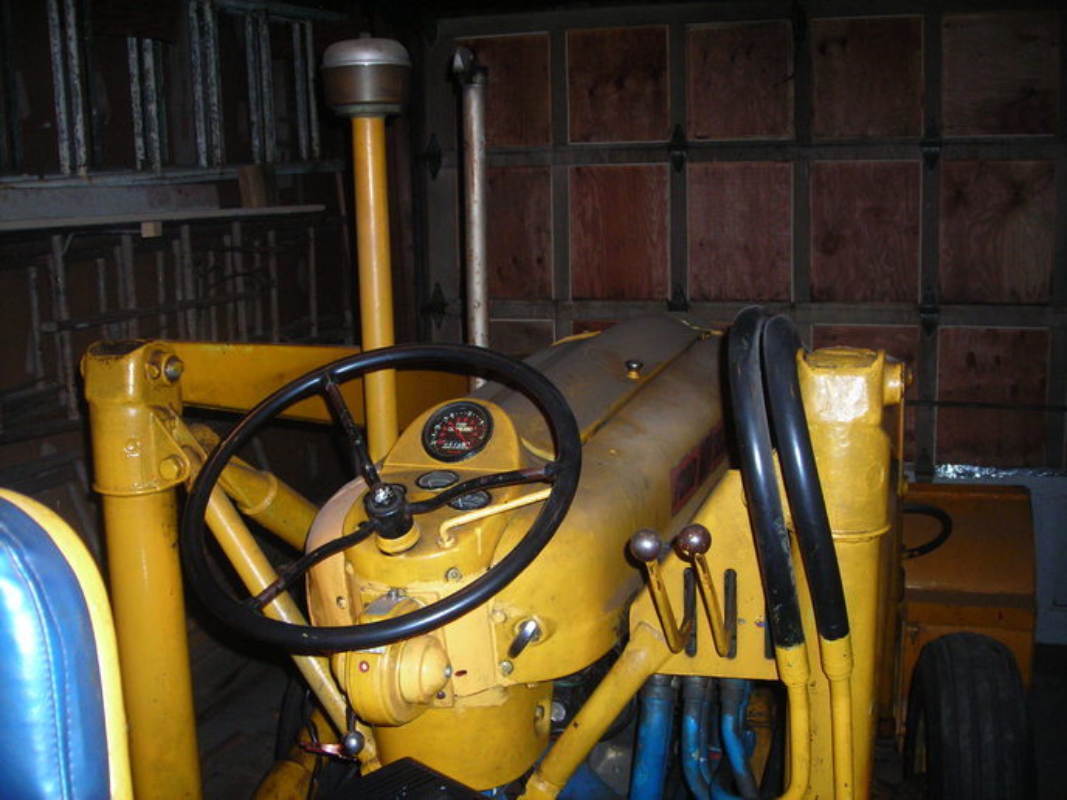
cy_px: 400
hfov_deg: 49.0
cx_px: 534
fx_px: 1171
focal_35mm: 38
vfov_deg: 37.7
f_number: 3.2
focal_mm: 6.3
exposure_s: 1/60.1
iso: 161
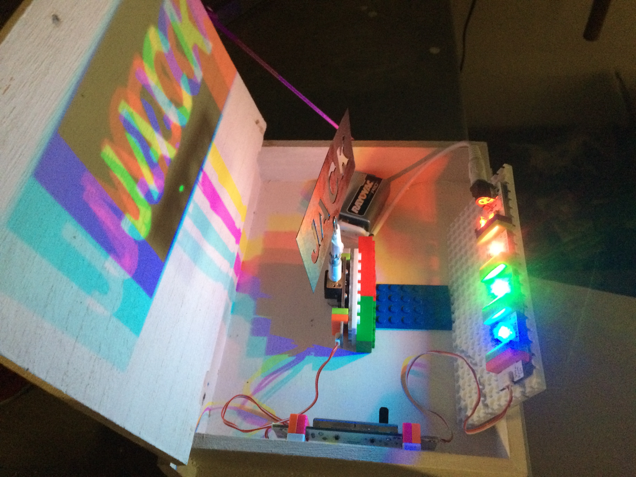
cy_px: 238
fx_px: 533
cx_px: 318
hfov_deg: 61.7
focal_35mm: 29
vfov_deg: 48.2
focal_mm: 4.15
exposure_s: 1/15
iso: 320
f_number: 2.2
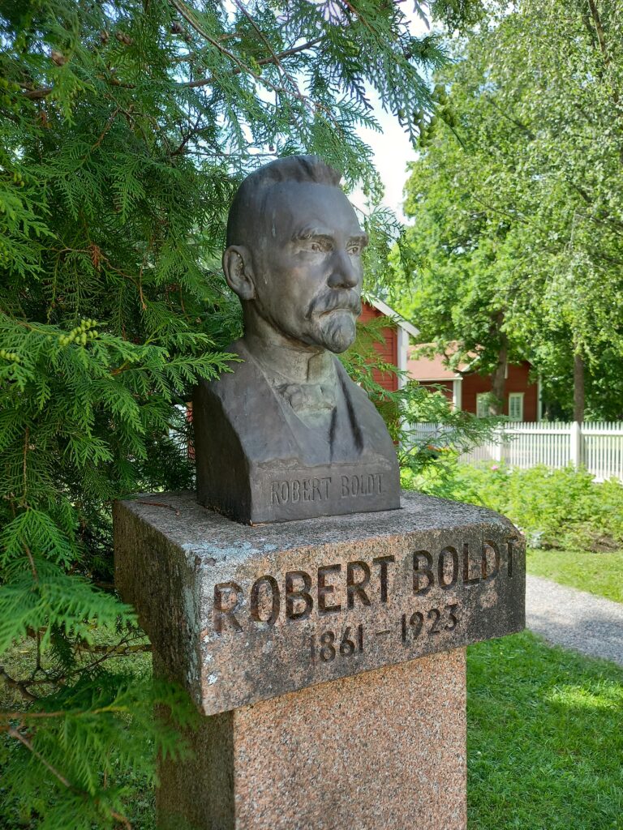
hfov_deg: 54.9
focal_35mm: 25
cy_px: 415
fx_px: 600
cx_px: 312
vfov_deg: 69.4
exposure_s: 1/100
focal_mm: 4.65
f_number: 1.8
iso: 50
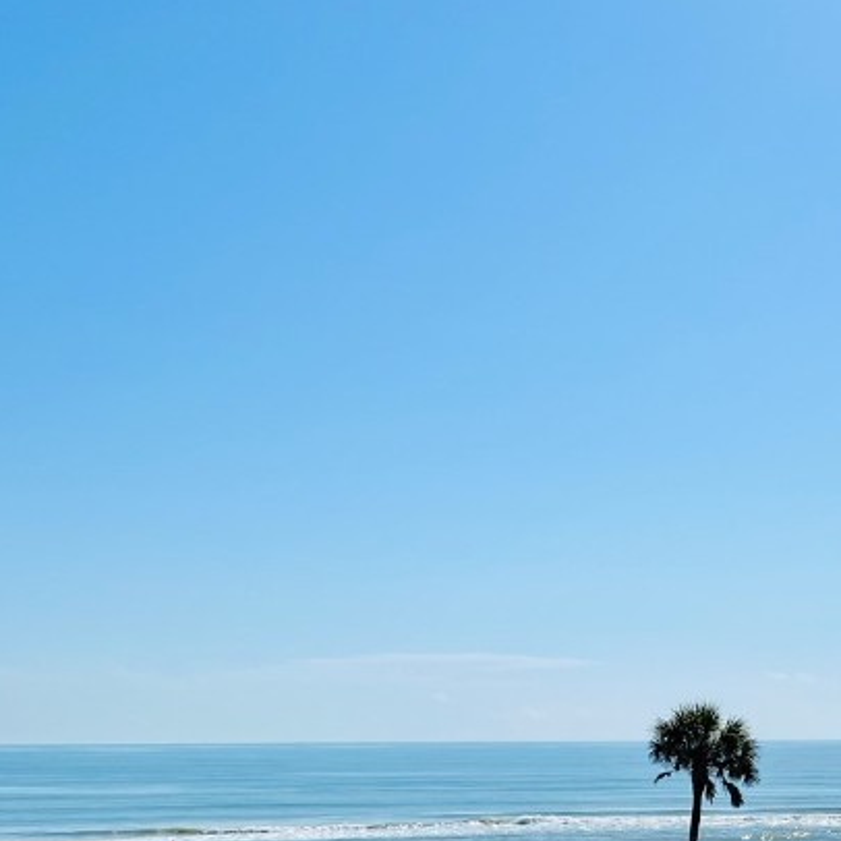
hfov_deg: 27.9
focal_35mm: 58
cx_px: 824
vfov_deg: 28.5
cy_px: 740
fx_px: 1594
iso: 50
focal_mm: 5.7
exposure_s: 1/14286
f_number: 1.5
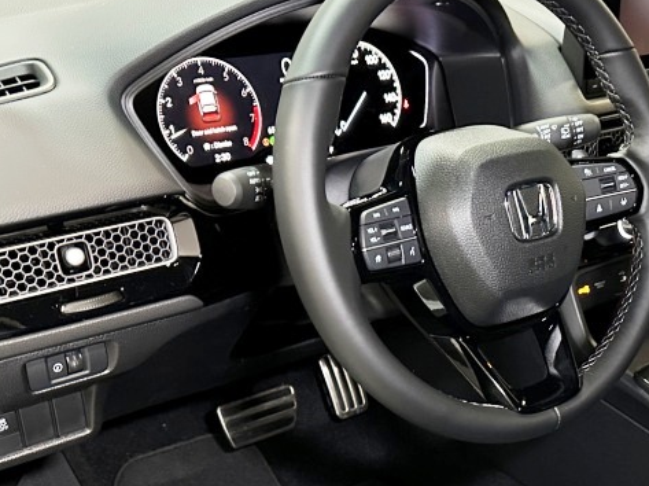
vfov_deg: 27.3
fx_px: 974
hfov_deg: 35.3
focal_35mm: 52
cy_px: 410
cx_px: 543
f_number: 1.78
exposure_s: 1/30
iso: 1000
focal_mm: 6.86
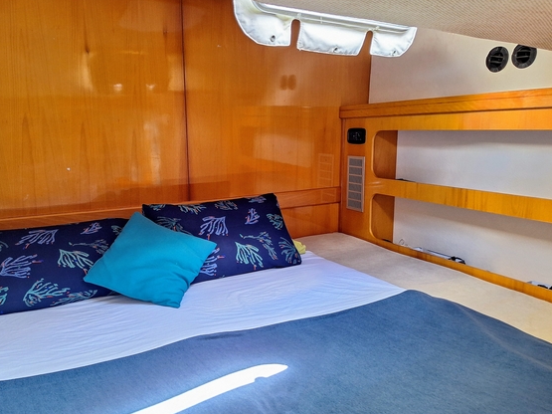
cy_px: 212
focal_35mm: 29
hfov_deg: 61.3
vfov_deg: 48.2
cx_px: 232
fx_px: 462
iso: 125
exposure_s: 1/40
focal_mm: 5.54
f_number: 1.8
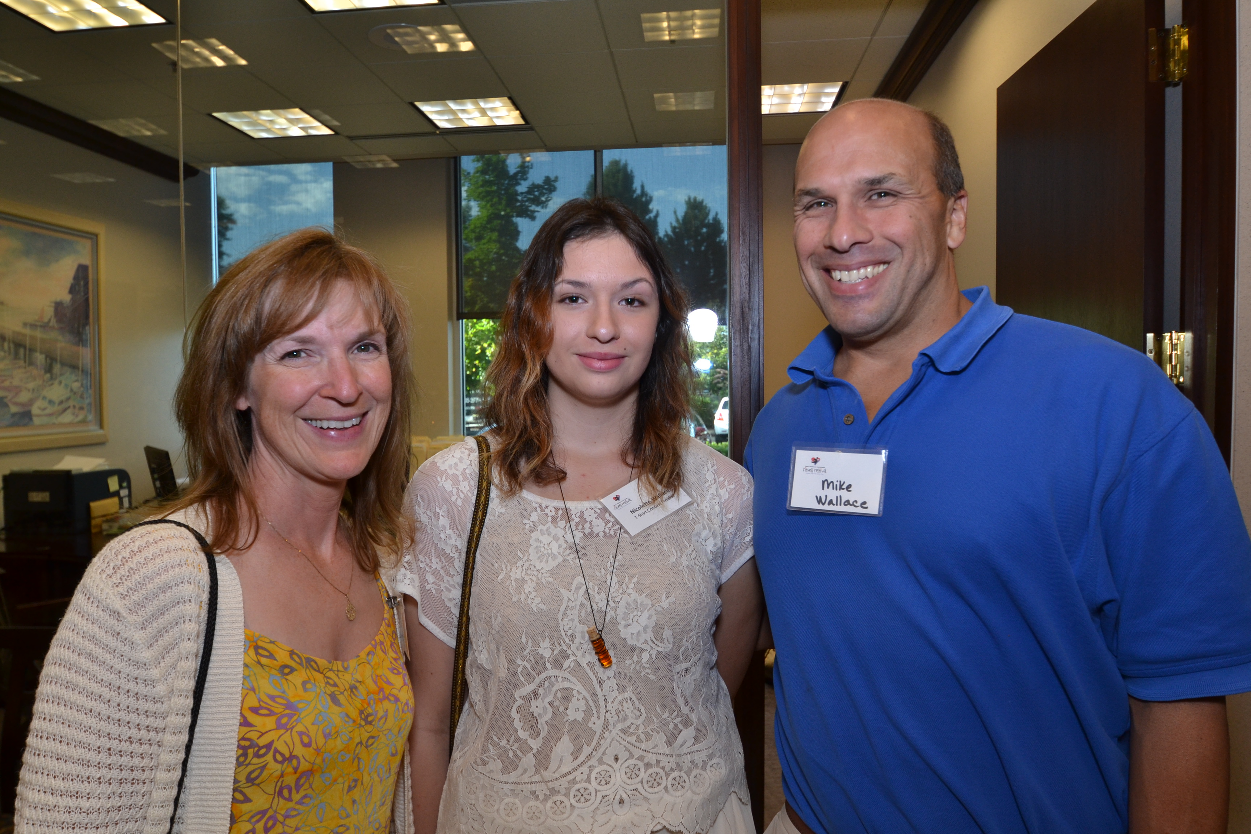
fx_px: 886
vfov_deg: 50.4
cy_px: 417
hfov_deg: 70.4
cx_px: 626
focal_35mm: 26
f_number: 5.6
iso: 400
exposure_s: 1/80
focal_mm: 17
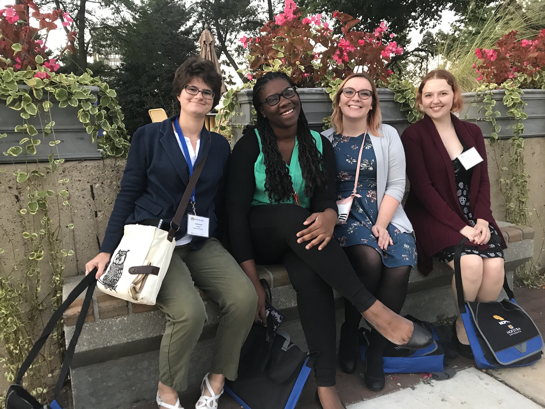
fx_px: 441
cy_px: 204
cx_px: 272
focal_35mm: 28
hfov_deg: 63.4
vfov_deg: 49.7
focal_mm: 3.99
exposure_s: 1/15
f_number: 1.8
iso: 80
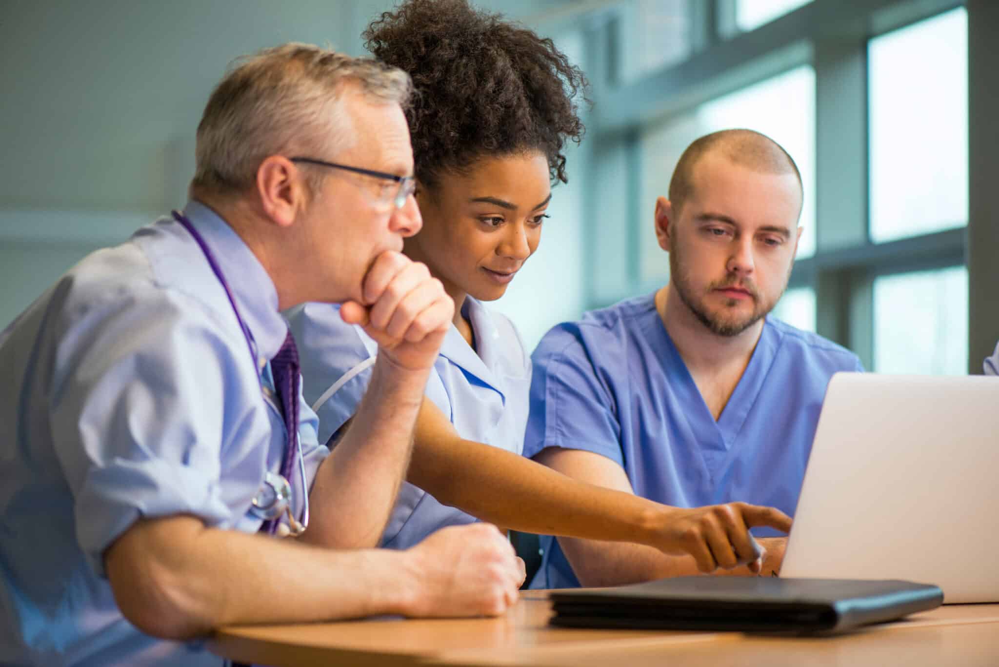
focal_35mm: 105
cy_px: 334
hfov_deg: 19.4
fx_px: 2915
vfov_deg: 13.1
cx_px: 500
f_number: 2.8
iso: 640
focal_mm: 105
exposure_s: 1/200
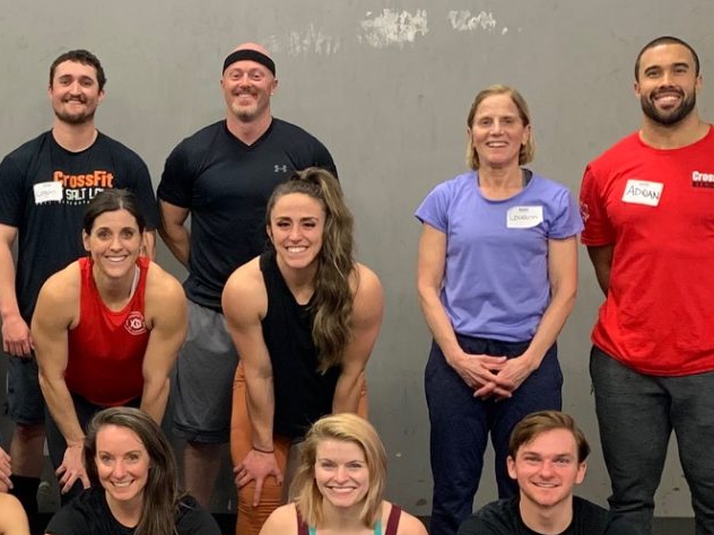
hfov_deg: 23.8
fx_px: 1629
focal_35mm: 79
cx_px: 20
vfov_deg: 18.6
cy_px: 396
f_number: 1.8
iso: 200
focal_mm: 4.25
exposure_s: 1/60
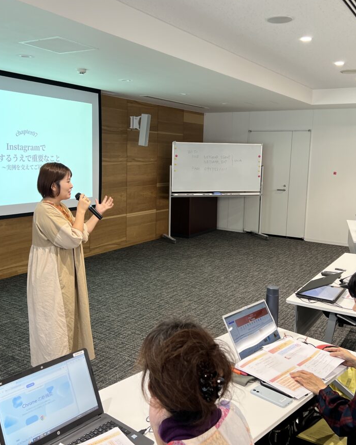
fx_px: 461
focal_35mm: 35
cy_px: 215
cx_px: 179
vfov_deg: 51.5
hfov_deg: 42.2
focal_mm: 5.7
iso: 100
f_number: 1.5
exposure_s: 1/120
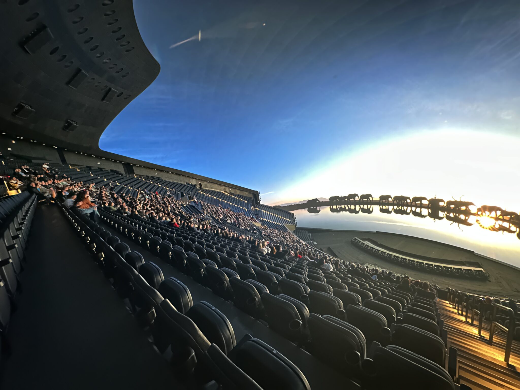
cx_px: 260
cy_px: 195
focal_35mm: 14
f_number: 2.2
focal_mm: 2.22
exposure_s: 1/7
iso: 3200
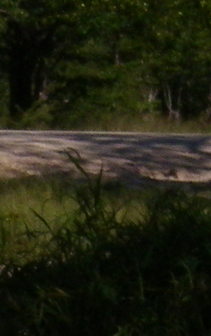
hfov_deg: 2.3
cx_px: -320
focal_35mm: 579
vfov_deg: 3.6
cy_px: -601
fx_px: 5320
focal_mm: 12.7
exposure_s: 1/1000
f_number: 6.3
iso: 100
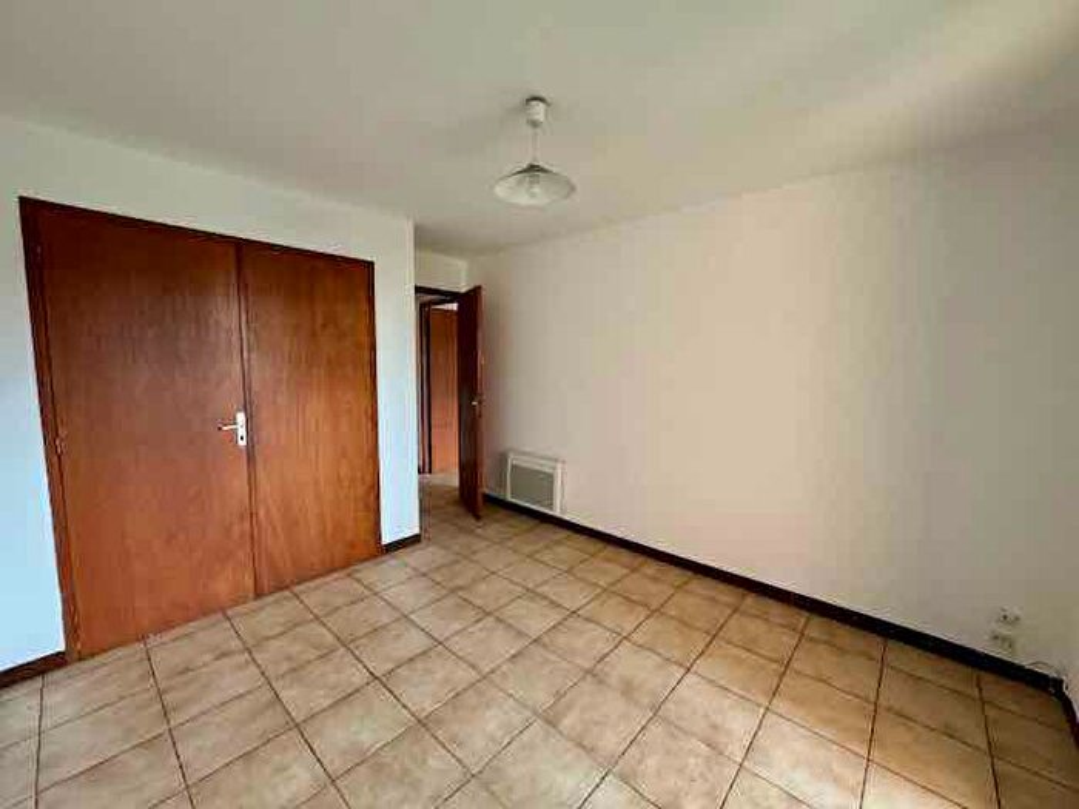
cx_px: 540
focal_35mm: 14
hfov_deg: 102.1
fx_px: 436
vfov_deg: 85.7
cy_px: 404
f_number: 2.2
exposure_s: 1/99
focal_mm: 2.22
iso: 250
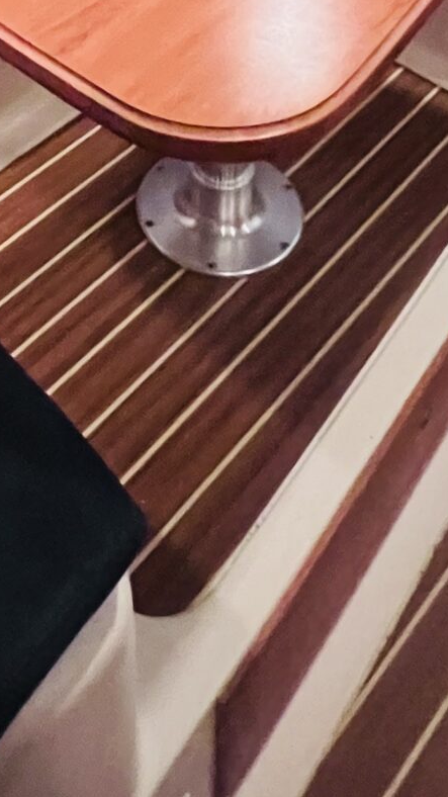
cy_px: -156
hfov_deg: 25.4
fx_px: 972
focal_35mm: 46
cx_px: 70
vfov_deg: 35.3
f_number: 1.8
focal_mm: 1.57
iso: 1000
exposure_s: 1/30
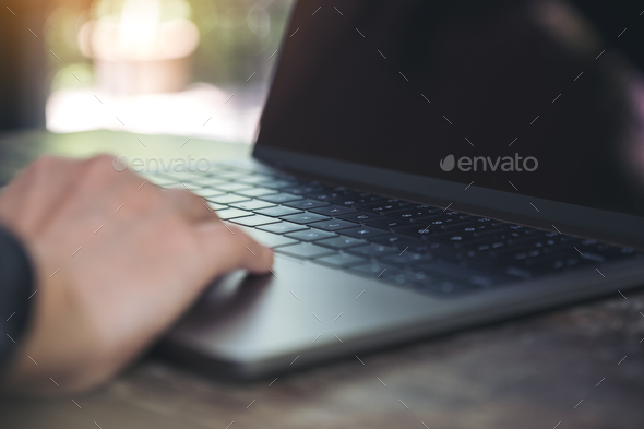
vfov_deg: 16.4
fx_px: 1484
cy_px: 214
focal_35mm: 83
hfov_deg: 24.5
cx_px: 322
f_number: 2.8
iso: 200
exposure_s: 1/70
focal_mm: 55
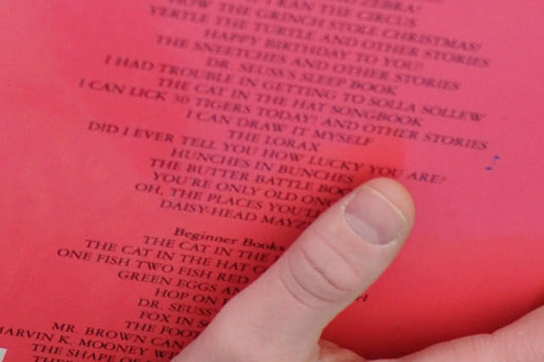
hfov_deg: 7.4
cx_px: -25
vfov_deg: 4.9
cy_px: -216
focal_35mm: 277
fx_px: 4182
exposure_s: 1/160
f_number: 2.8
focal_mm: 42
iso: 800
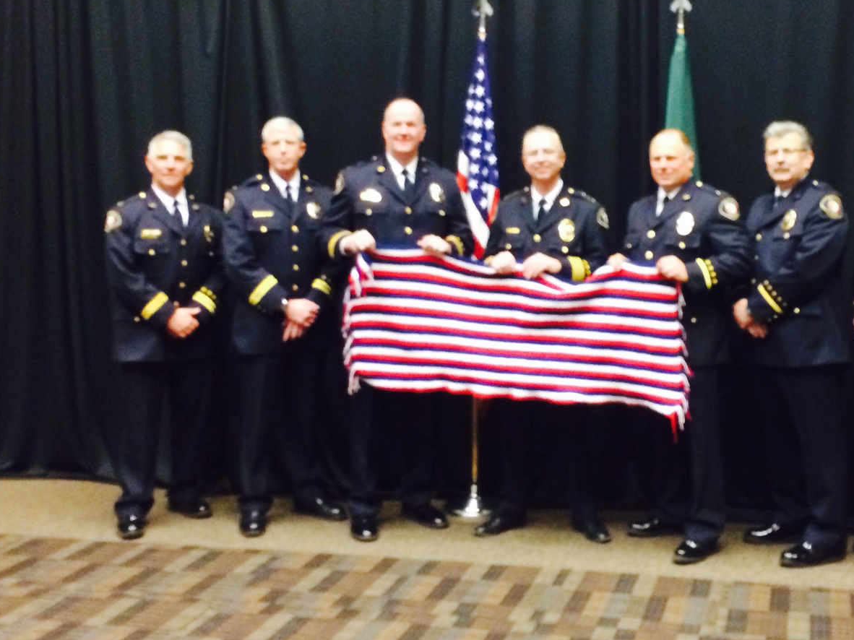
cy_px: 214
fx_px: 1283
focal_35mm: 52
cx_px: 558
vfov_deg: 27.9
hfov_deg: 36.5
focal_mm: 4.12
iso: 320
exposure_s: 1/20
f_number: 2.2
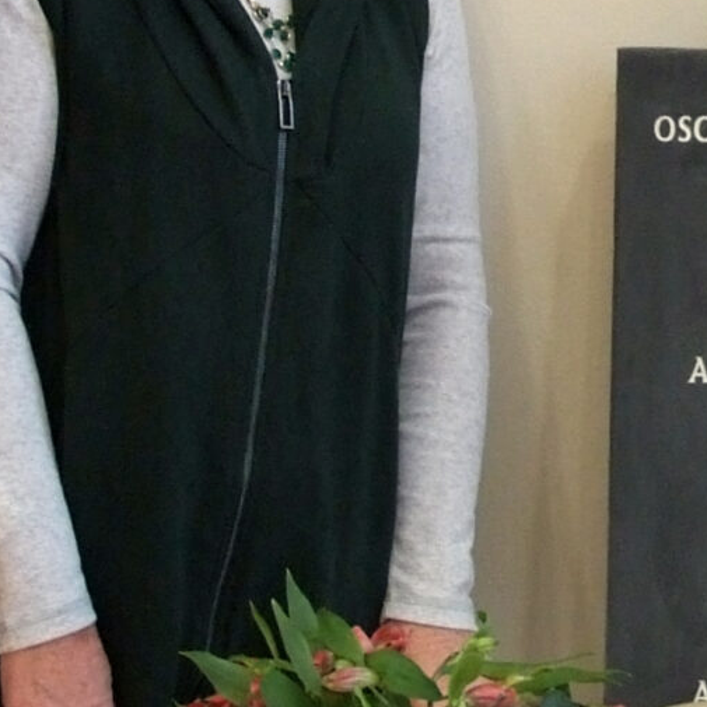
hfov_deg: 10.5
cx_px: 804
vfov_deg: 10.6
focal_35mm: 164
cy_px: 114
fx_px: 3790
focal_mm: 25
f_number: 4.5
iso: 1600
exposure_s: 1/180
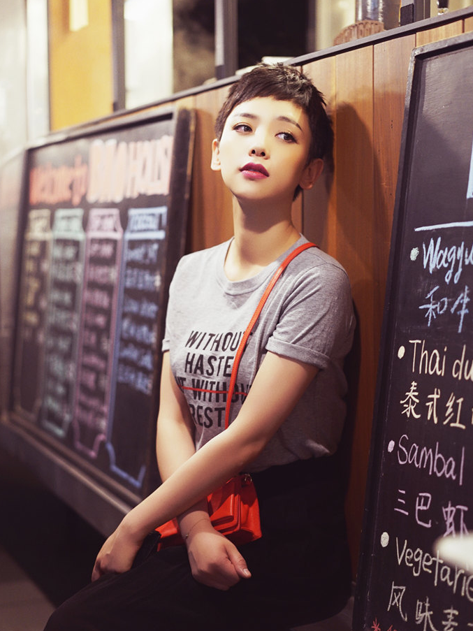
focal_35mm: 60
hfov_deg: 24.4
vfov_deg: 32.2
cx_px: 236
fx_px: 1093
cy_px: 344
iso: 800
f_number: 2
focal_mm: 55
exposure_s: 1/50
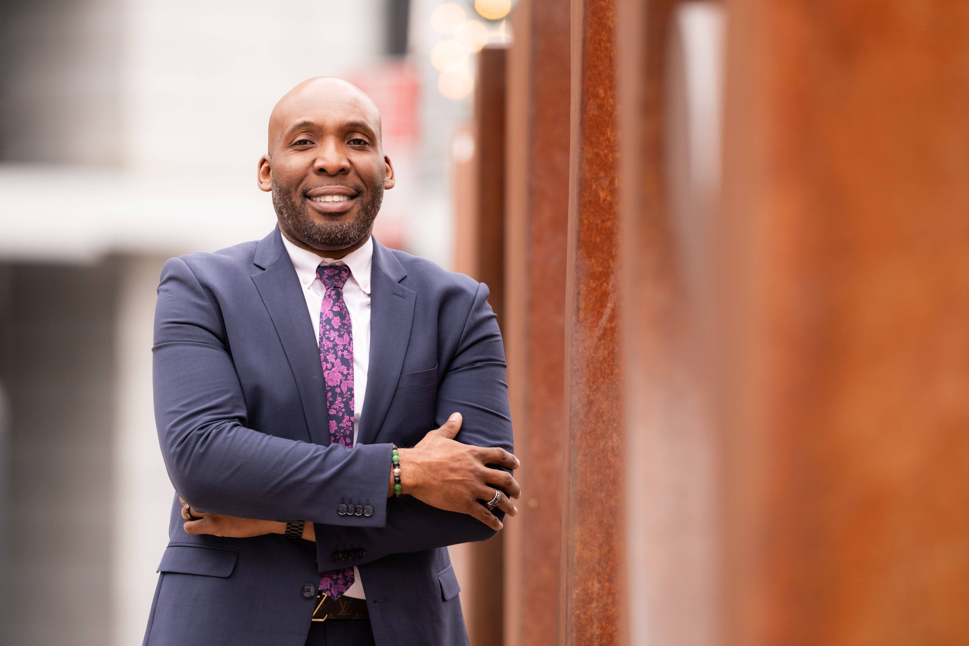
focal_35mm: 300
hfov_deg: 6.9
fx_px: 8074
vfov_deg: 4.6
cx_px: 484
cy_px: 323
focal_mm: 200
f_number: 2.2
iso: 640
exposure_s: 1/500
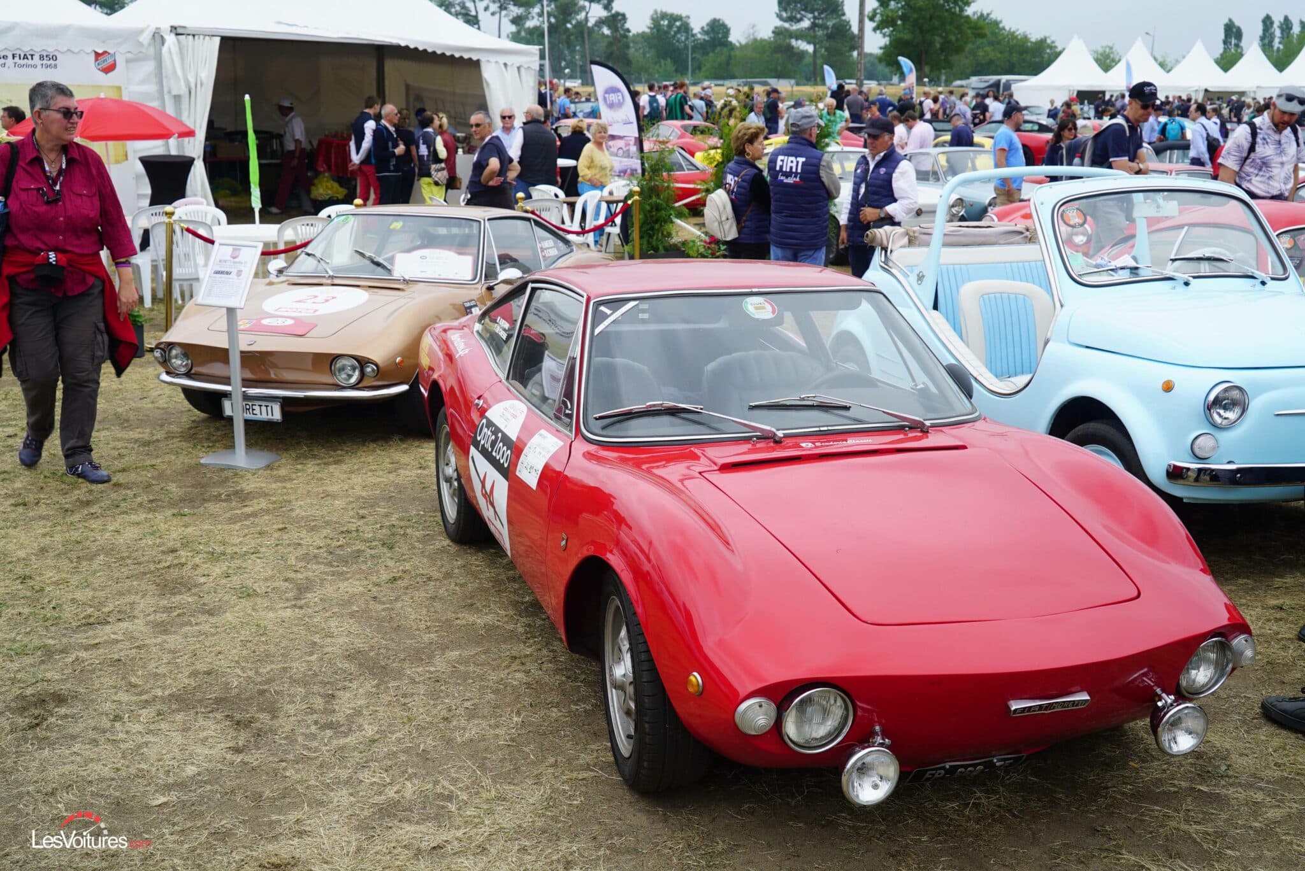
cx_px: 652
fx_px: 1269
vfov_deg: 37.9
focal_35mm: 35
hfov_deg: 54.4
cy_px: 436
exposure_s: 1/80
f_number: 8
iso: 100
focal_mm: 35
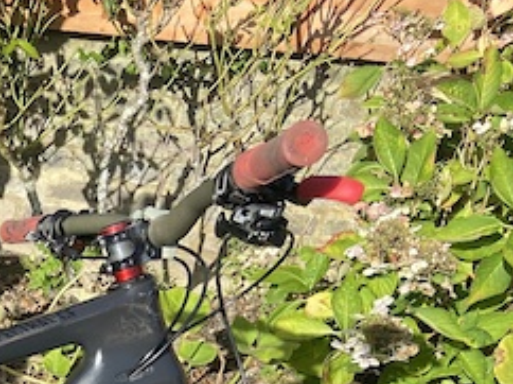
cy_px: 579
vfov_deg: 15.7
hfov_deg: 20.5
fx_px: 1273
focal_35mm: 86
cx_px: -180
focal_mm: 4.25
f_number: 1.8
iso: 32
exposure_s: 1/1135
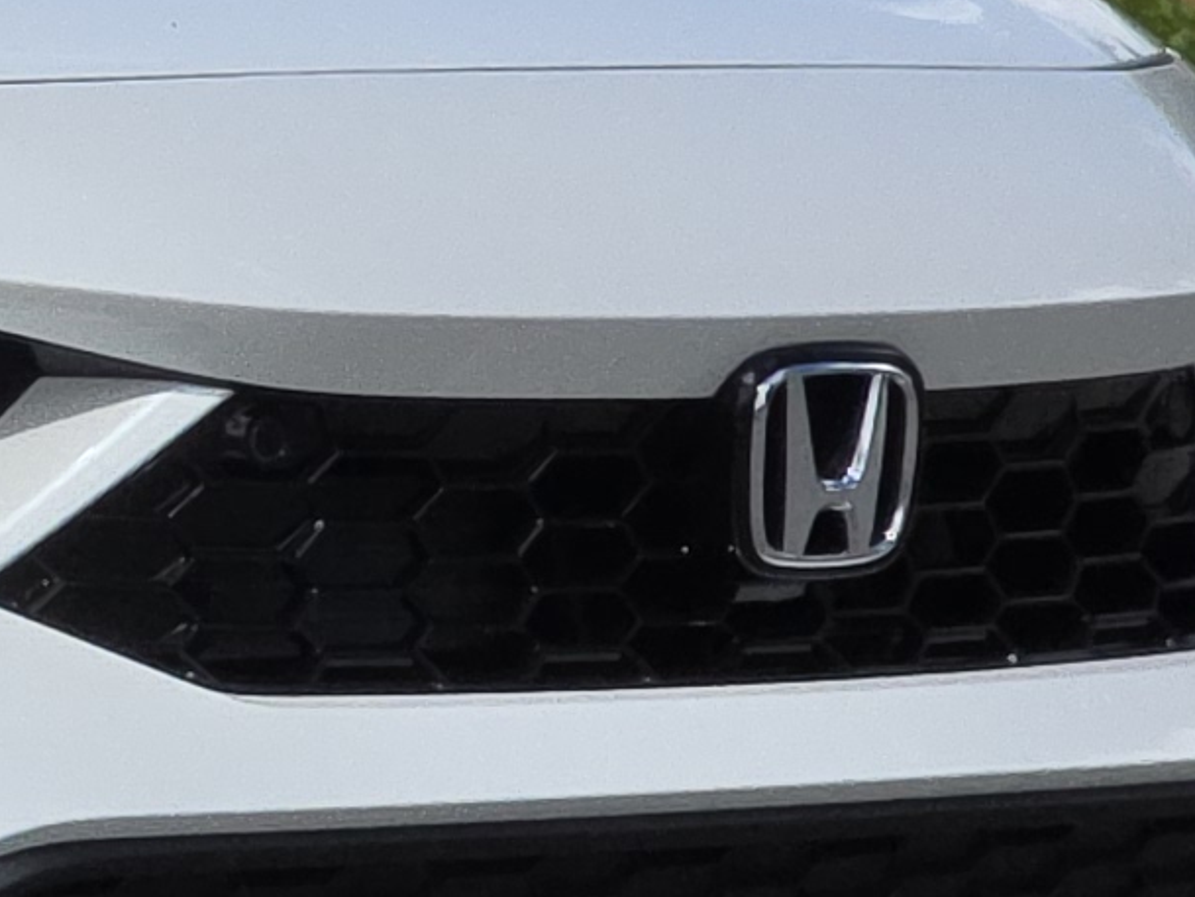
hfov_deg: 4.3
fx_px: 15641
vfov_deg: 3.3
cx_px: -2047
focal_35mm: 453
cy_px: 377
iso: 50
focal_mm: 7.9
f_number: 2.4
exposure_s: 1/2246
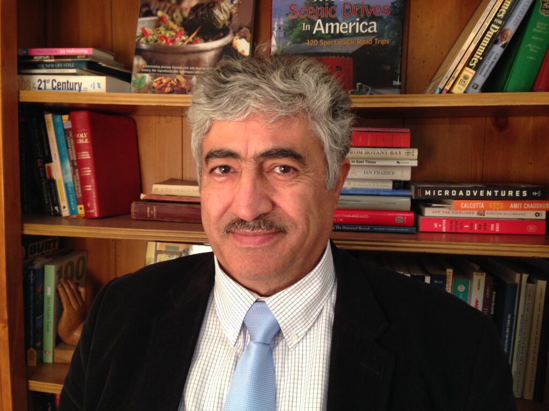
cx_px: 274
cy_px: 206
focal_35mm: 33
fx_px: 523
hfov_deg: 55.4
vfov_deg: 42.9
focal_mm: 4.12
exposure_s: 1/20
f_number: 2.4
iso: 125
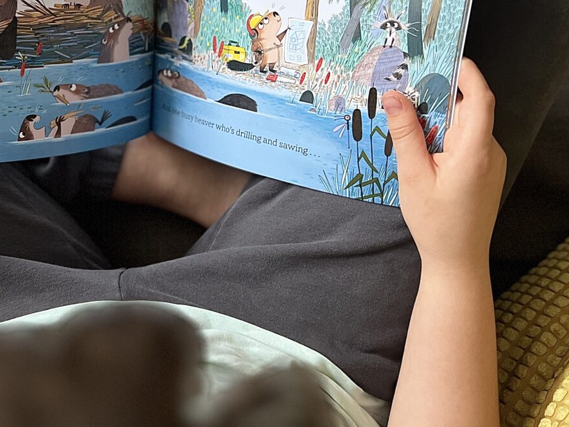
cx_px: 177
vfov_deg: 31.6
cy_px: 103
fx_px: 740
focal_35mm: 45
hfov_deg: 41.4
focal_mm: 5.7
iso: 400
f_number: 1.5
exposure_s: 1/60
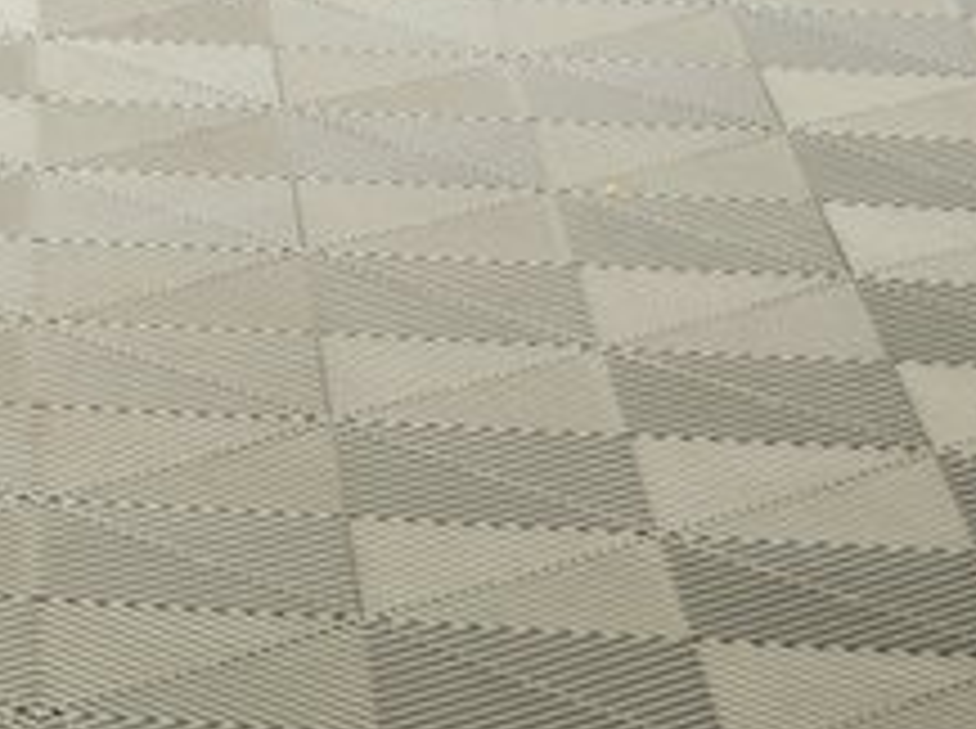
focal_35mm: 208
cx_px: -1120
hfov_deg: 8.9
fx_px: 5855
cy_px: -855
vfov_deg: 6.8
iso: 250
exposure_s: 1/200
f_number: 4.2
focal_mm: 22
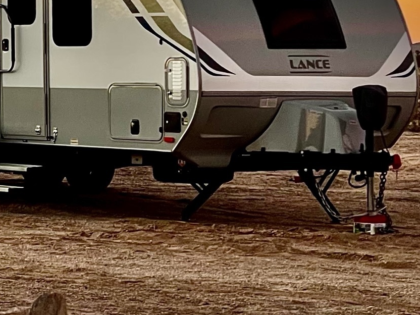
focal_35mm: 128
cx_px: -72
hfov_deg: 14.9
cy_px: 25
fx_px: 1553
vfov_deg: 11.5
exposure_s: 1/122
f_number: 2
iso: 80
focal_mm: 6
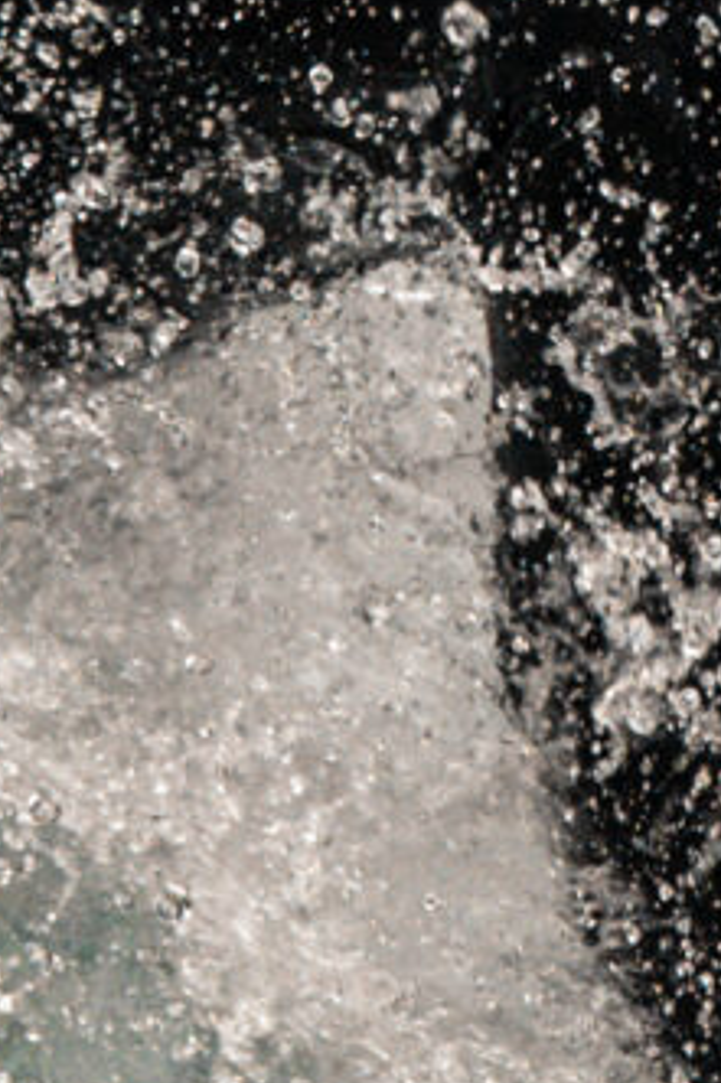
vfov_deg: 3.3
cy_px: 137
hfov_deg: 2.2
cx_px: 455
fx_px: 18914
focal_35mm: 629
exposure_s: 1/1600
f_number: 5
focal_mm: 68
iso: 500
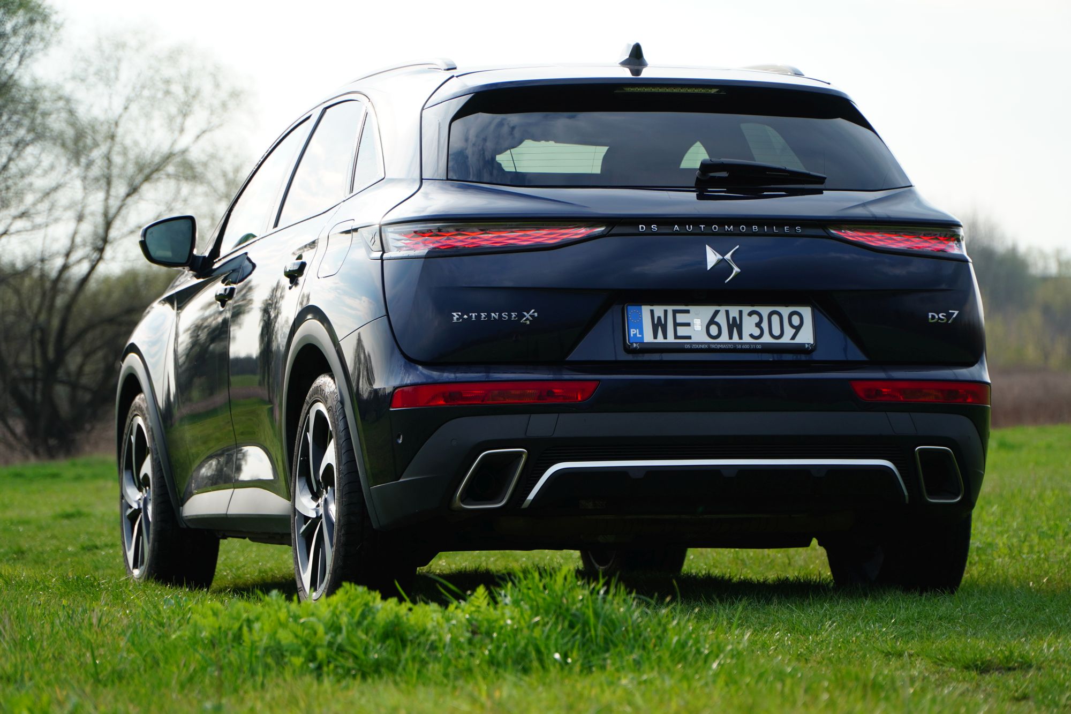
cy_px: 357
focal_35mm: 135
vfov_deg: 10.2
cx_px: 536
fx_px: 4016
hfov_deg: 15.2
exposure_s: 1/640
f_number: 4
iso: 160
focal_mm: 90
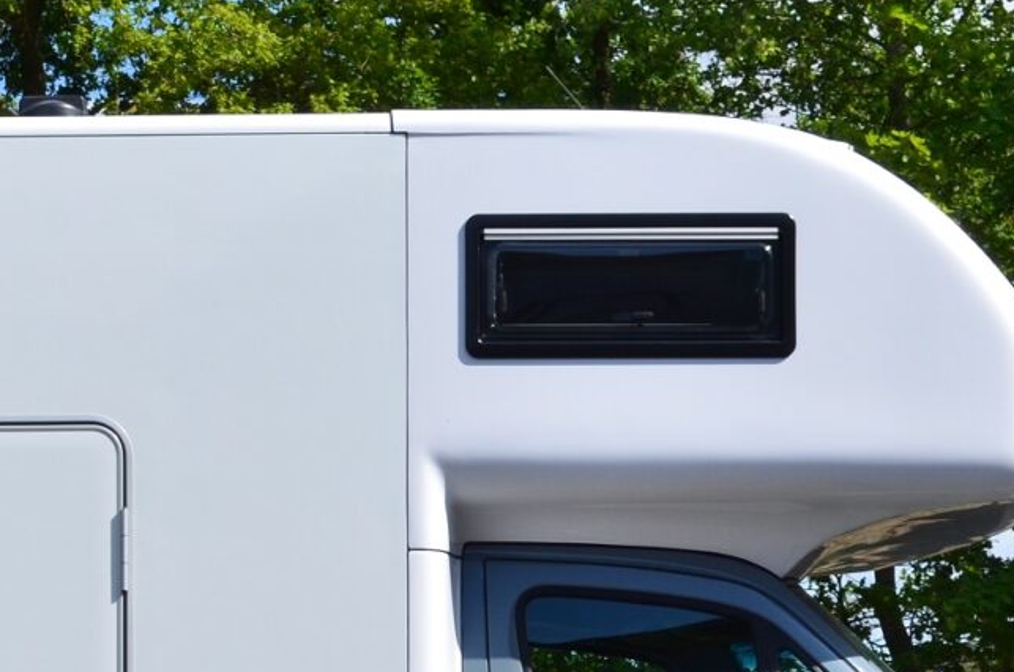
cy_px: 853
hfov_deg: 14.5
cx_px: -65
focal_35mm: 139
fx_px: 3896
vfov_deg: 9.7
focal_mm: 29
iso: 220
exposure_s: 1/250
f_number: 10
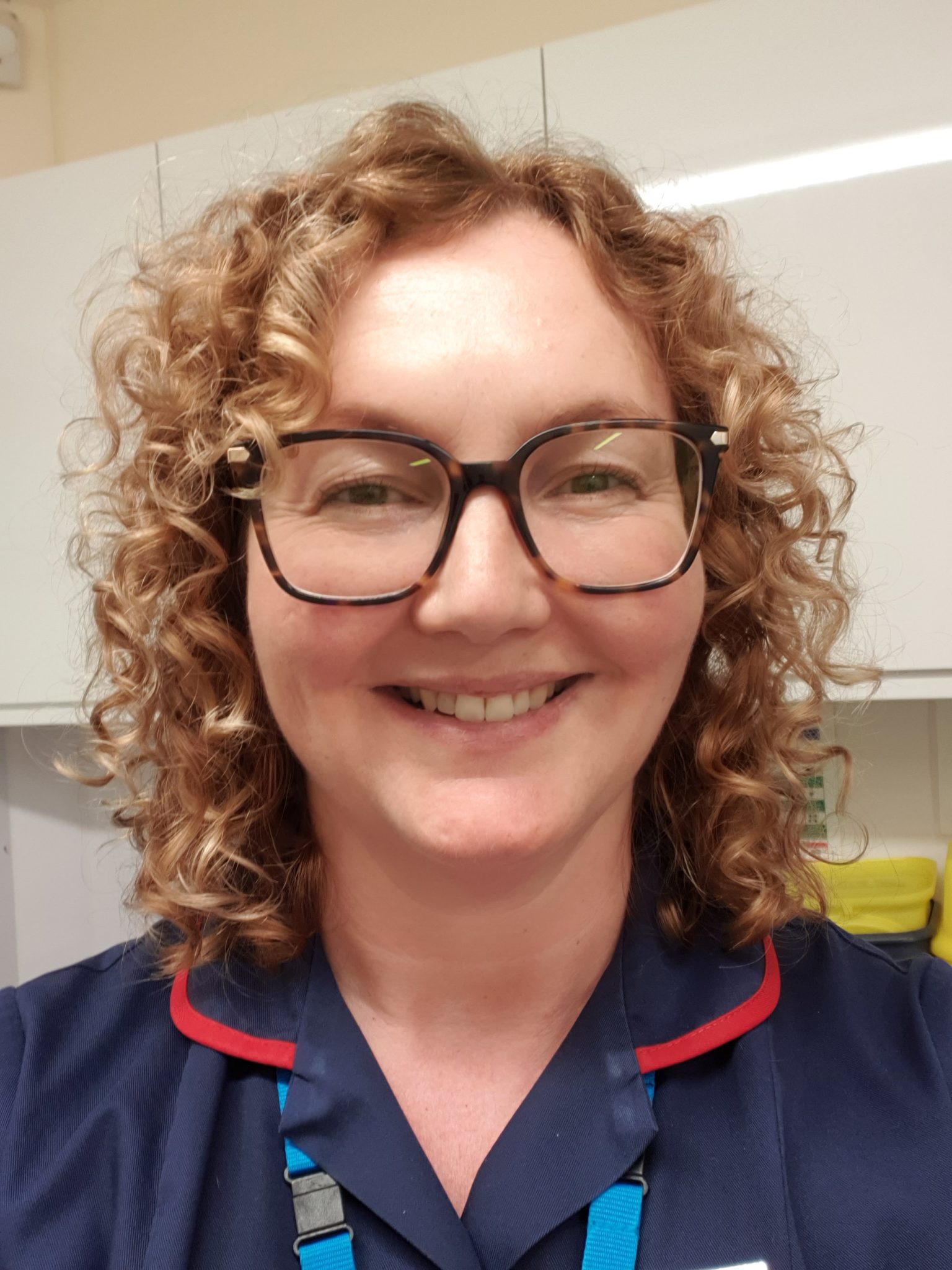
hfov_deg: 45.4
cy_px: 635
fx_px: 1137
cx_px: 476
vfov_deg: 58.4
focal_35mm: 31
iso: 100
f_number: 1.7
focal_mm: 2.92
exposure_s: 1/50
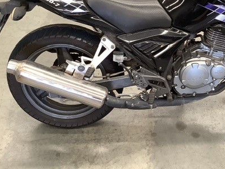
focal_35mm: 50
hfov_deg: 37.3
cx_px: 167
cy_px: 42
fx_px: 325
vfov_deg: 28.7
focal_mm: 3.3
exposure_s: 1/50
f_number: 2.4
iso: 125
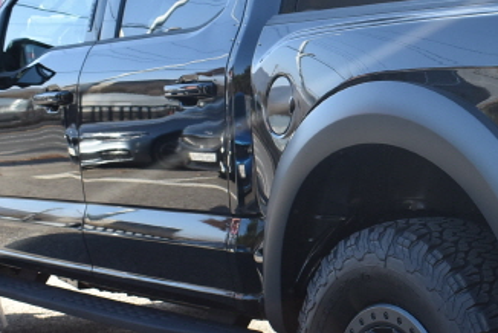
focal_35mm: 91
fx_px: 1260
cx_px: 504
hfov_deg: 21.5
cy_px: 196
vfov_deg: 15.0
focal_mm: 22
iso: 280
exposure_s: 1/250
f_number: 5.6
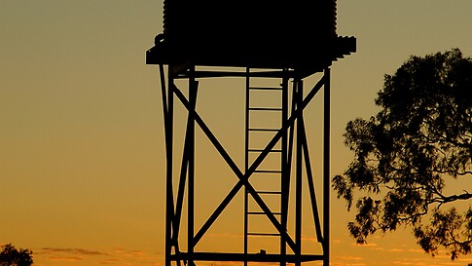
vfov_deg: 5.6
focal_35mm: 218
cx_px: 143
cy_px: 81
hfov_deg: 9.9
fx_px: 2729
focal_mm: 84
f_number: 8
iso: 200
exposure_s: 1/250
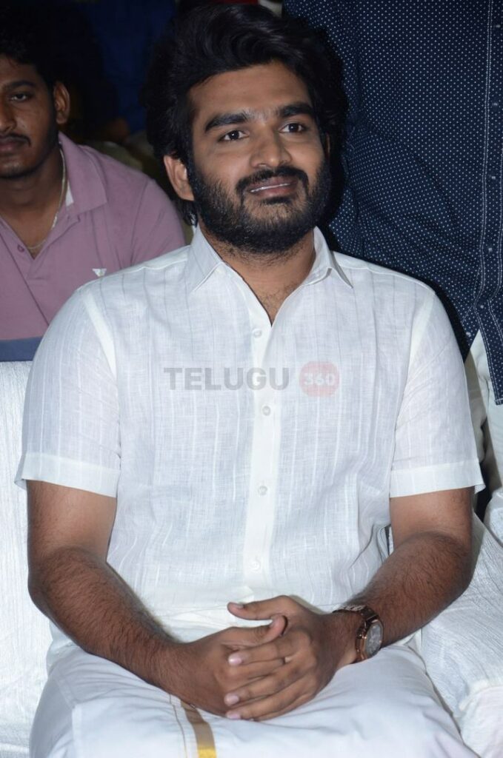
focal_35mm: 135
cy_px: 379
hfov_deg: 10.1
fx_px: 2840
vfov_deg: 15.2
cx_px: 252
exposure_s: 1/125
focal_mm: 90
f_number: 6.3
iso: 500
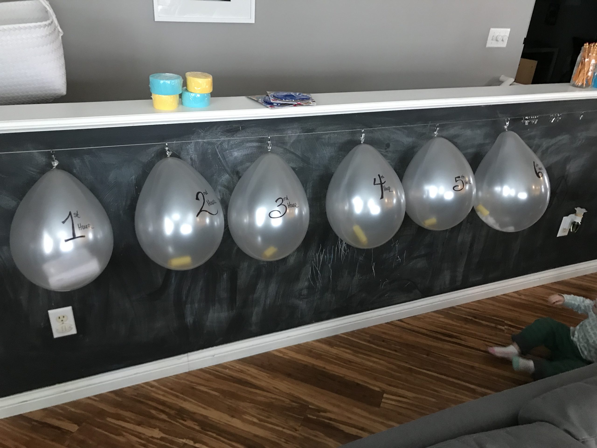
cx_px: 298
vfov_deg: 49.7
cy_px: 224
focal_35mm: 28
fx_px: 483
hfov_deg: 63.4
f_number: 1.8
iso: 100
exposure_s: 1/12
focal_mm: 3.99
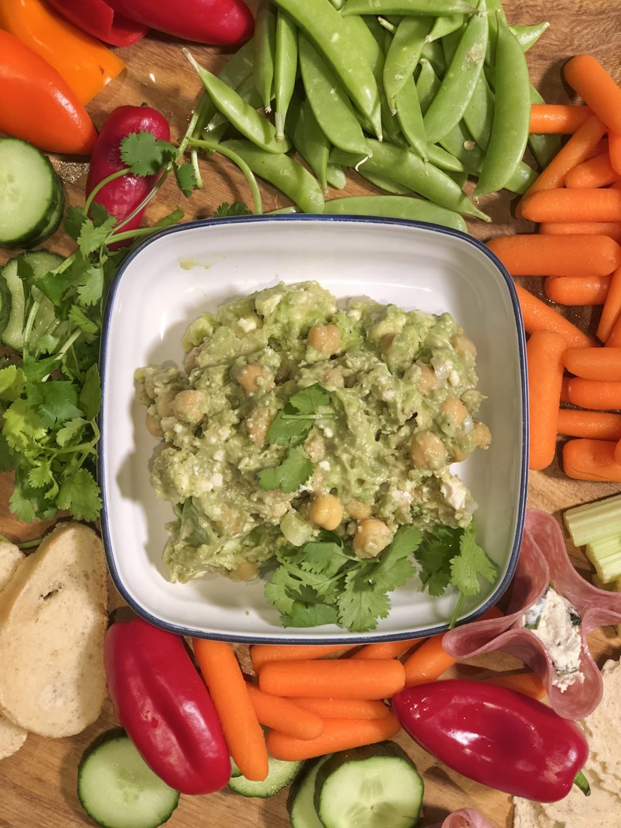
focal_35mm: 57
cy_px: 414
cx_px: 310
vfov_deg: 33.8
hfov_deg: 25.7
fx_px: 1363
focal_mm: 6.6
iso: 125
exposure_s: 1/30
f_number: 2.8
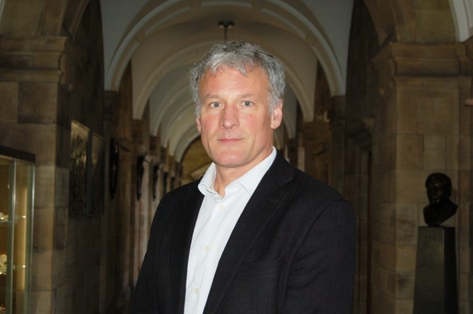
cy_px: 157
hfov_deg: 29.3
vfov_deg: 19.7
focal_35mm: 69
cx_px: 236
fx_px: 905
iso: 400
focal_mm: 46
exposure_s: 1/60
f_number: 5.3
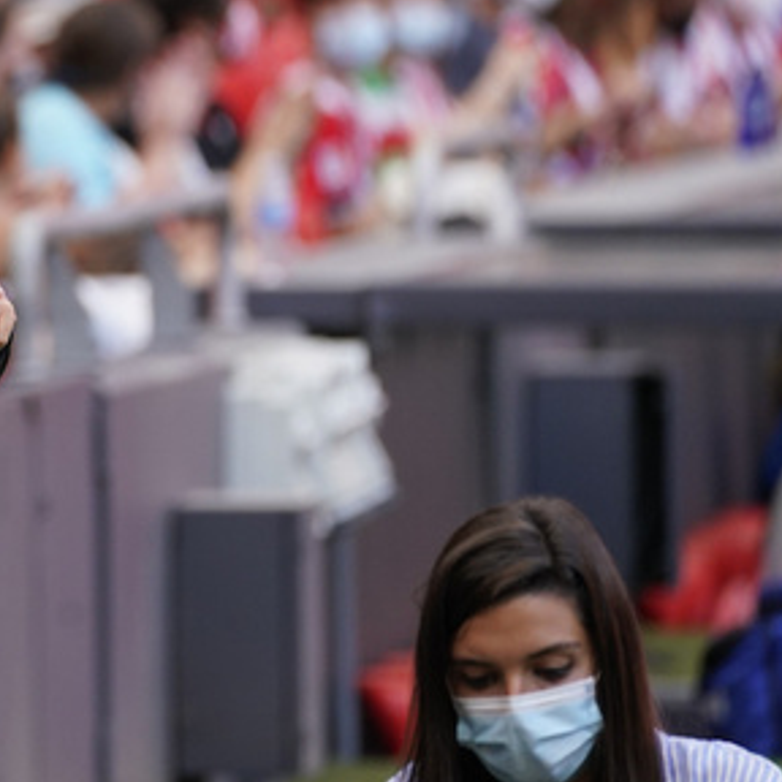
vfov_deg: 2.0
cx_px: -168
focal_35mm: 857
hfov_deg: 2.0
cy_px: 266
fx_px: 21904
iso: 1250
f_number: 5.6
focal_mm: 400
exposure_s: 1/640
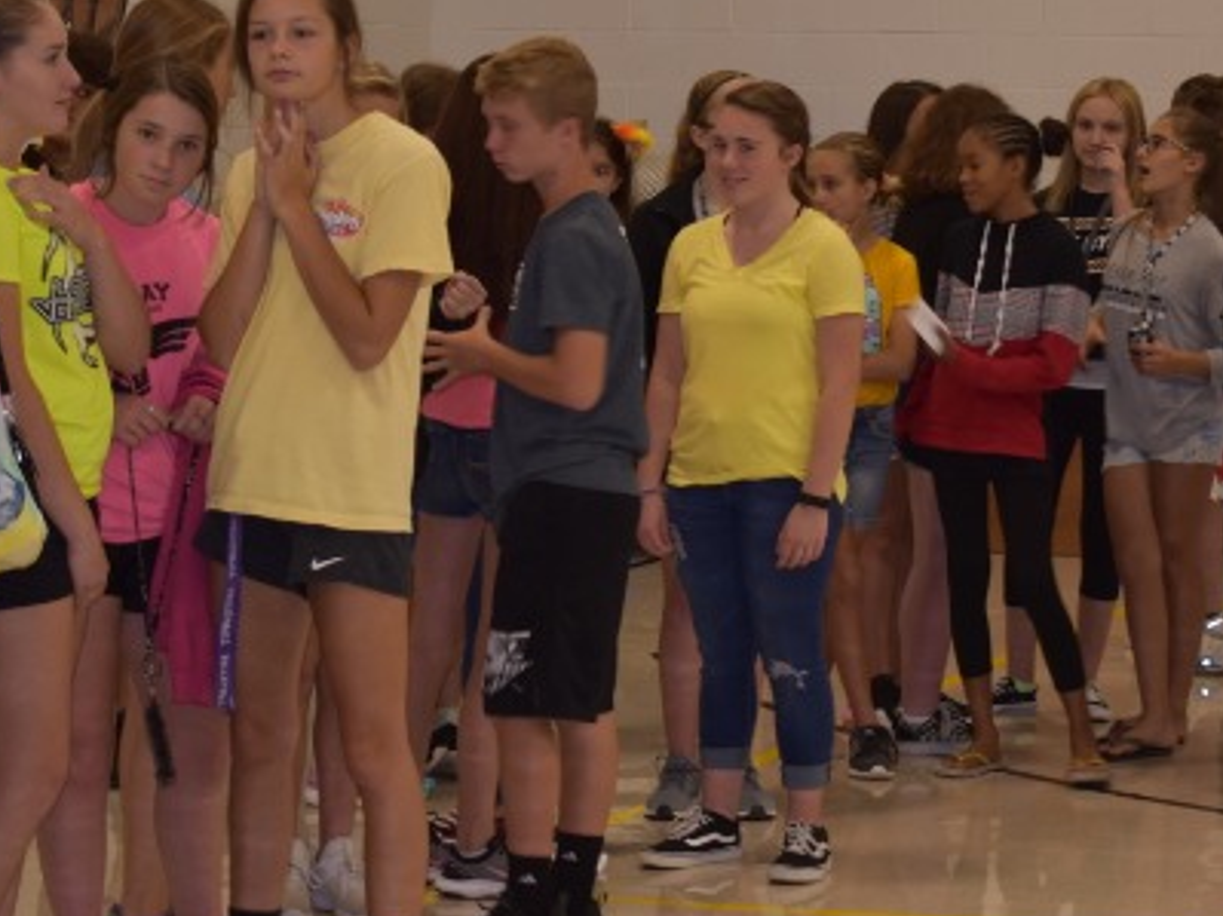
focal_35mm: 133
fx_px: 4698
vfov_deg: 11.1
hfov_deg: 14.8
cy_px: 447
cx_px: 840
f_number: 5.3
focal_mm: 46
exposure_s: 1/30
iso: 280
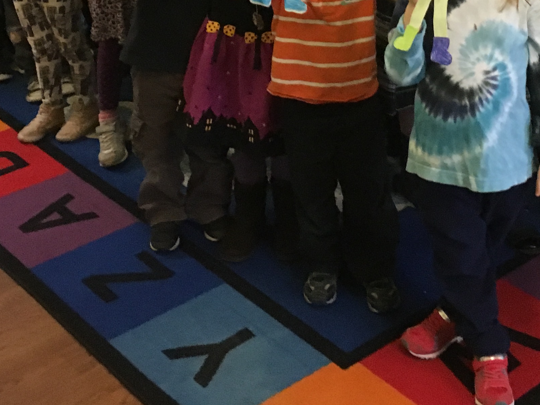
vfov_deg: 18.9
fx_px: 1139
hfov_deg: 26.4
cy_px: -96
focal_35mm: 73
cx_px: 397
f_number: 2.2
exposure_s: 1/15
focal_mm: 4.15
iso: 250
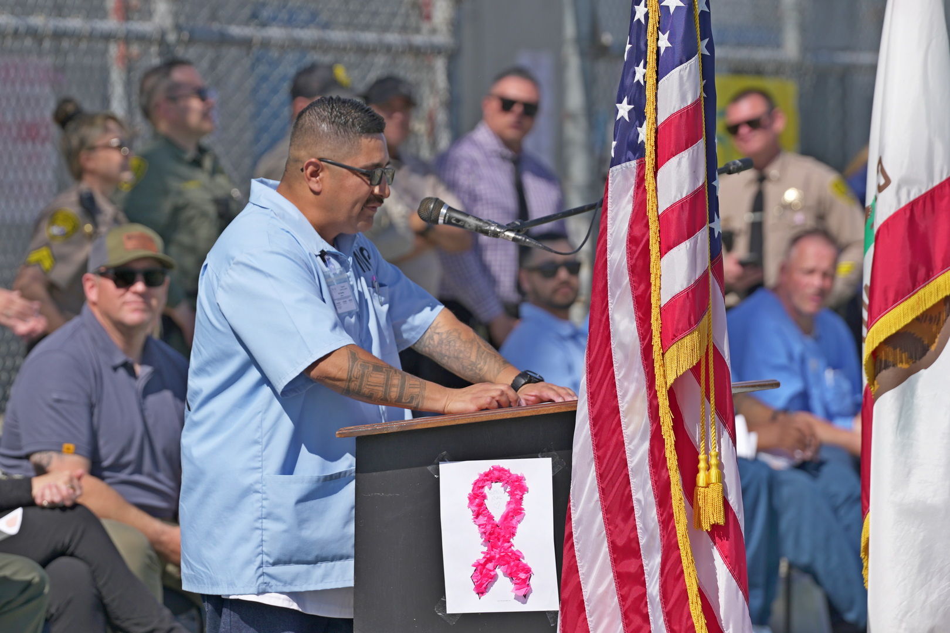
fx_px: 5277
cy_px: 316
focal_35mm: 200
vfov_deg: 6.9
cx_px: 475
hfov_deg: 10.3
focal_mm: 200
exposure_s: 1/640
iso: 80
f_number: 5.6
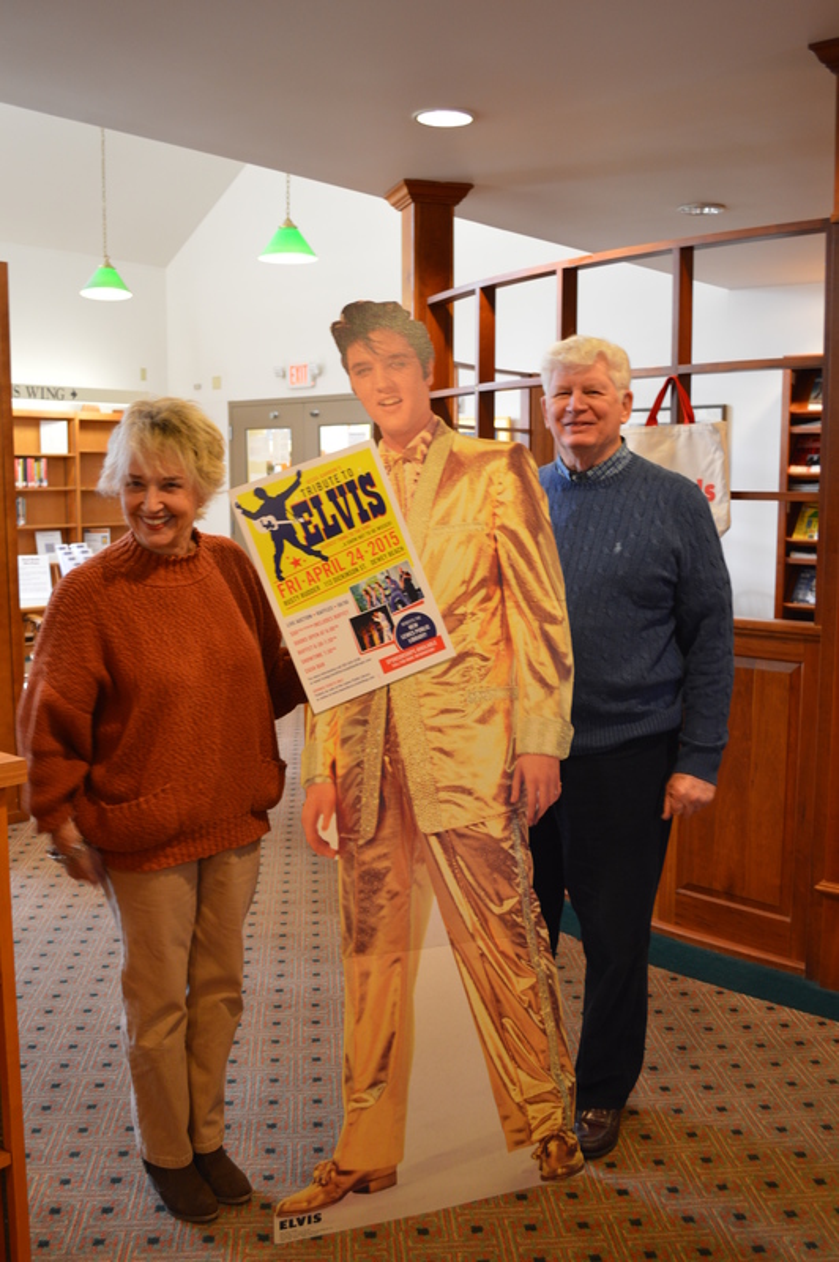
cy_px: 631
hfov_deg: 39.9
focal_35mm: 33
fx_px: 1156
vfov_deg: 57.3
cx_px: 420
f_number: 4
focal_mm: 22
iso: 400
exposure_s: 1/15
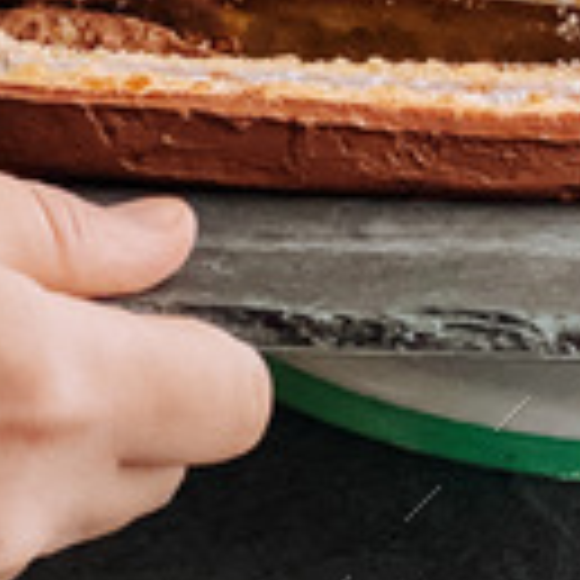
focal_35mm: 211
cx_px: 715
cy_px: -164
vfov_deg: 8.2
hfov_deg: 8.2
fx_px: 4000
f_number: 2
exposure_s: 1/120
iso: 200
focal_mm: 6
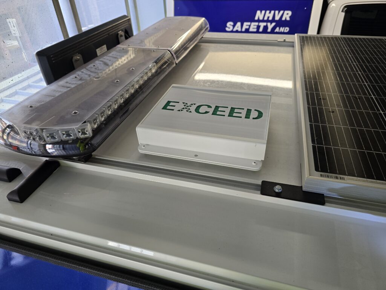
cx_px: 193
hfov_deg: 73.9
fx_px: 256
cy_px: 145
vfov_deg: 58.9
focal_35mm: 23
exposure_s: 1/100
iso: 100
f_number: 1.7
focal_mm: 6.3
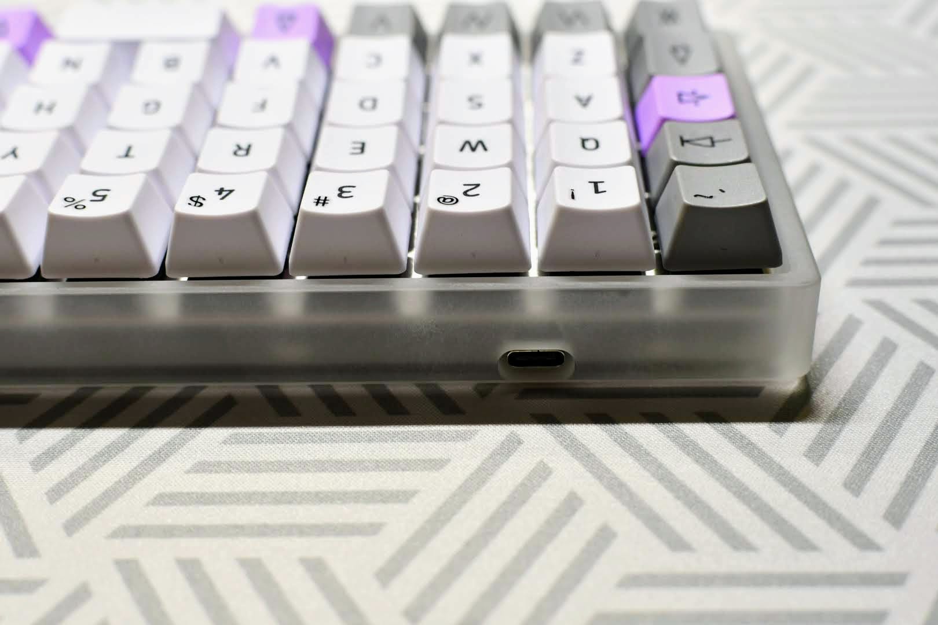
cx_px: 469
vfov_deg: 26.0
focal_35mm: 52
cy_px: 312
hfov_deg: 38.2
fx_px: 1355
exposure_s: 1/50
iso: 360
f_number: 5
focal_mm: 35
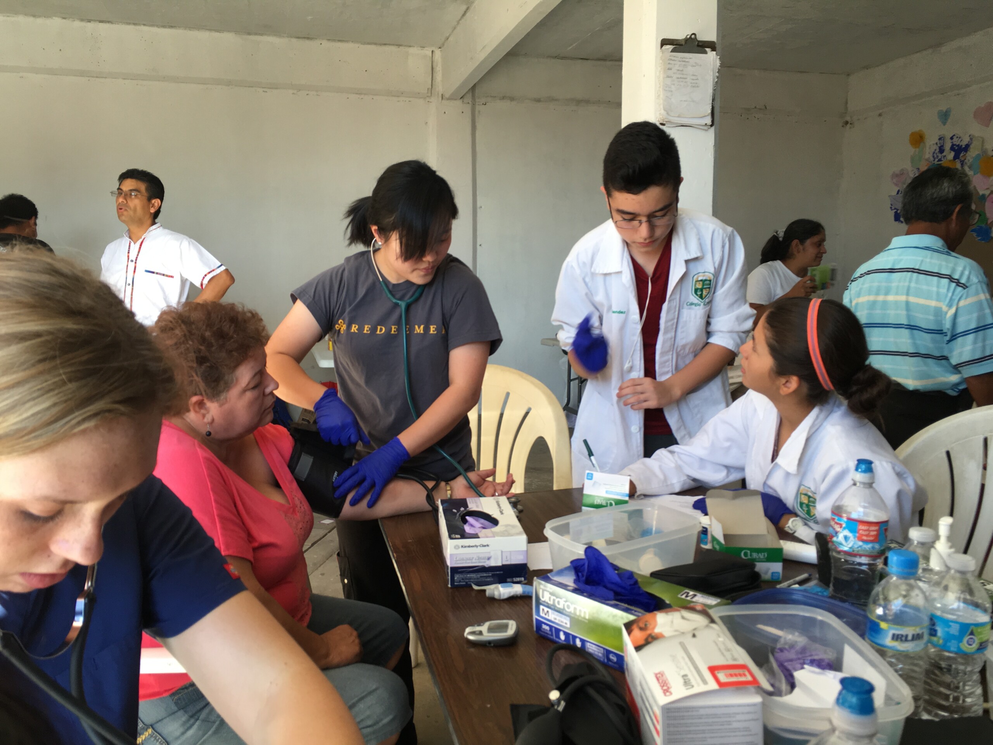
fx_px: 832
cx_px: 496
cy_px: 372
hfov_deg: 61.7
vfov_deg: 48.2
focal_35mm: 29
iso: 40
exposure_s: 1/120
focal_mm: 4.15
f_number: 2.2
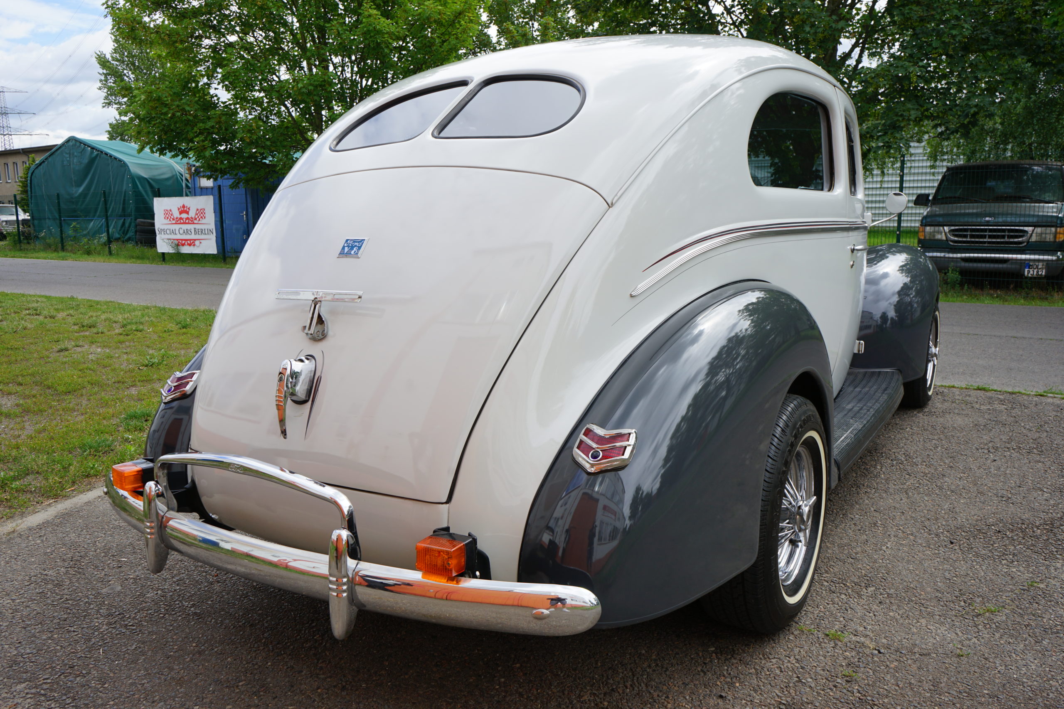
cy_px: 354
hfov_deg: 65.5
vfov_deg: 46.4
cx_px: 532
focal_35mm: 28
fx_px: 828
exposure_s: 1/100
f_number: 10
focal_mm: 28
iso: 100
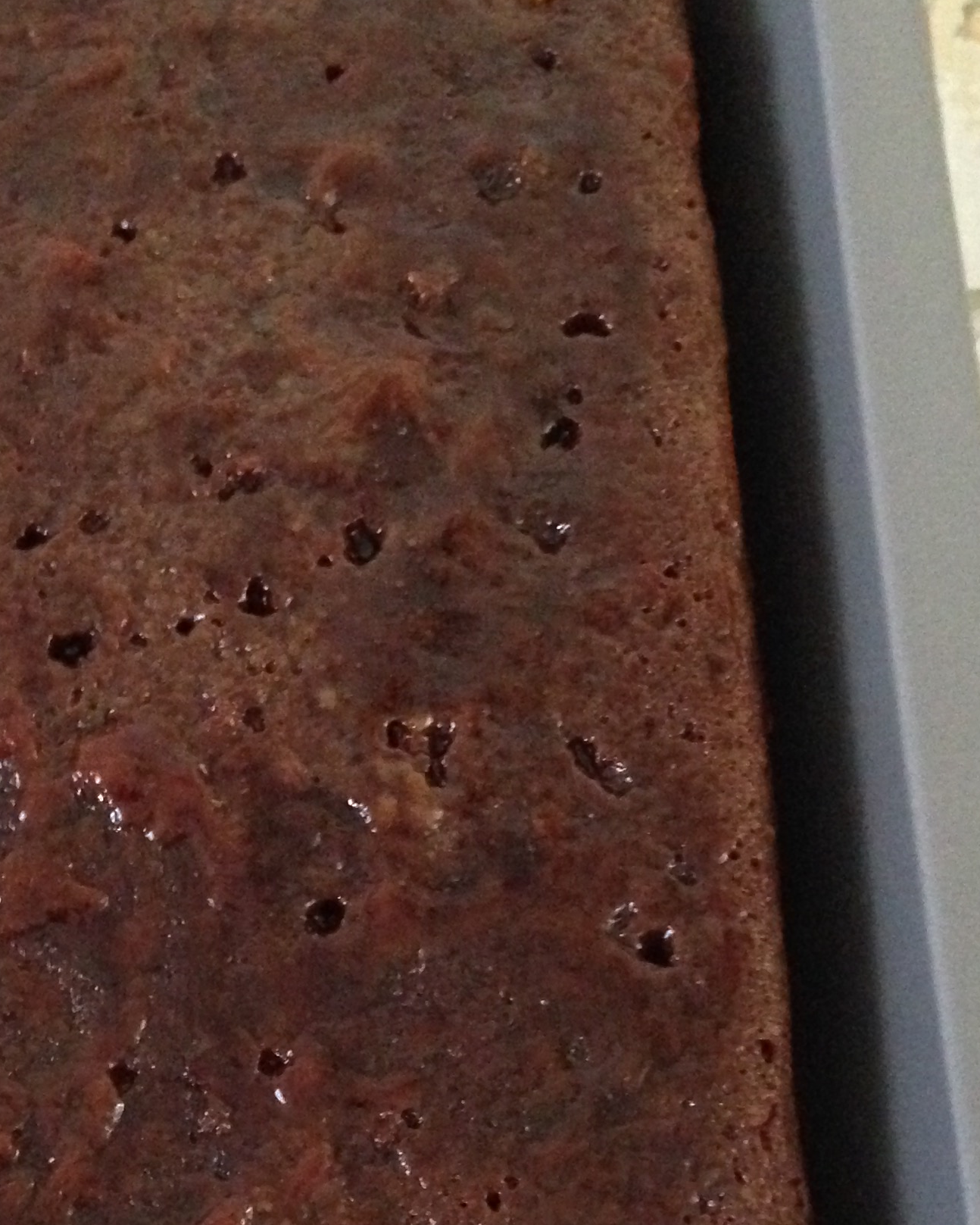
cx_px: 219
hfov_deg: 23.2
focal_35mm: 65
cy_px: 793
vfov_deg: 29.0
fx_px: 2356
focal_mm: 4.12
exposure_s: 1/15
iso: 800
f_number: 2.4
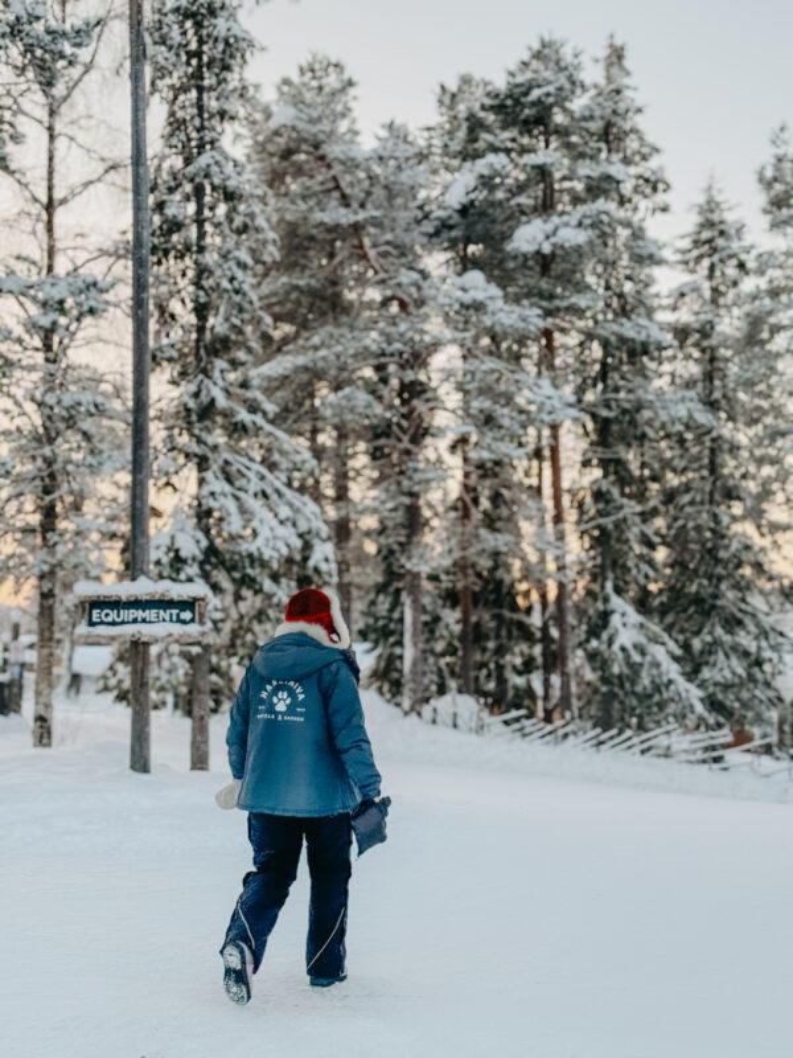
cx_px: 396
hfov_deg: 30.3
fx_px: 1466
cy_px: 529
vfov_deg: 39.7
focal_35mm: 48
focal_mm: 6.86
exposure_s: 1/125
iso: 100
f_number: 1.8
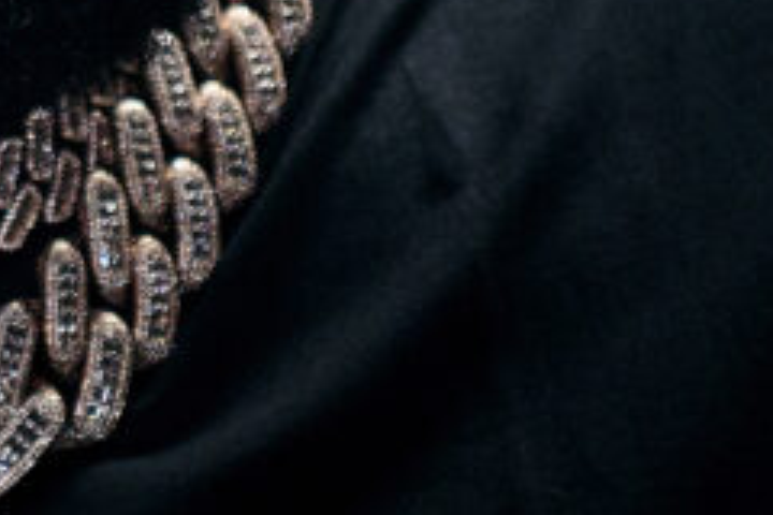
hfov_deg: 6.8
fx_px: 6420
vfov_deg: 4.5
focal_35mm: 299
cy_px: -494
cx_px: -325
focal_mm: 70
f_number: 3.2
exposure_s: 1/160
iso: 5000
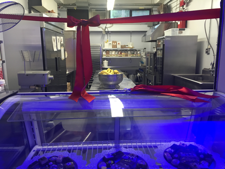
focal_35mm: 29
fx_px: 188
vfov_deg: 48.2
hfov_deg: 61.7
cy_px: 84
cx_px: 112
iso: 200
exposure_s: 1/24
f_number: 2.2
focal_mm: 4.15
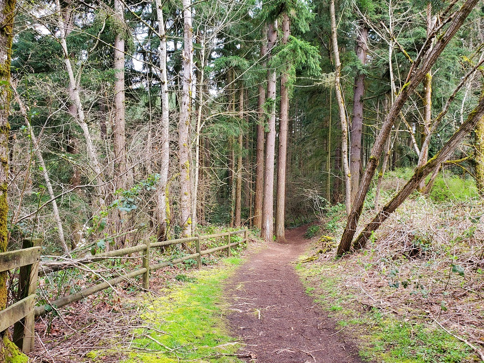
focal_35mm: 26
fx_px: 364
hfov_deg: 67.3
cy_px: 182
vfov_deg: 53.1
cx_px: 242
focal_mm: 4.3
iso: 160
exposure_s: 1/120
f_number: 2.4
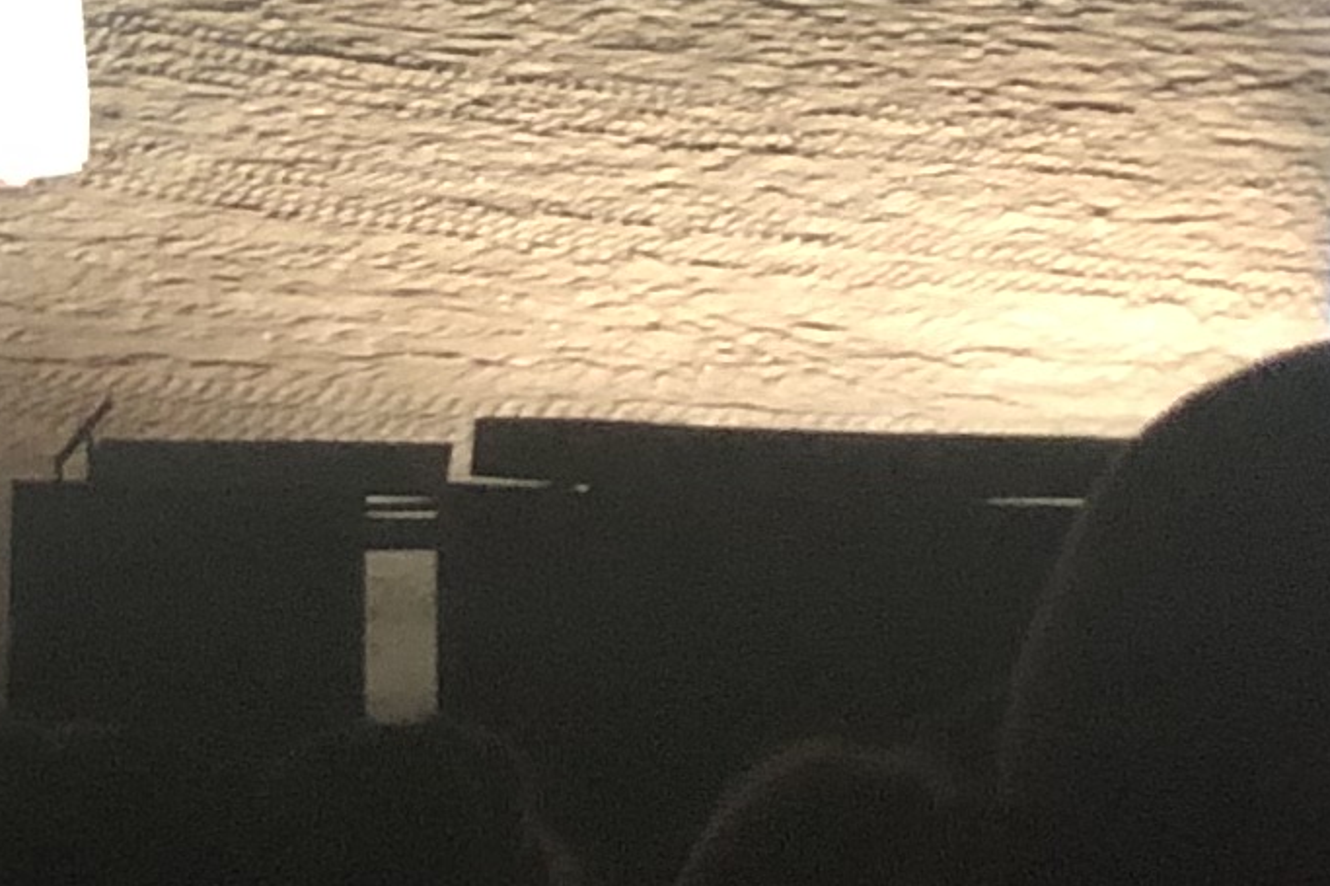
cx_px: -154
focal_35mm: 172
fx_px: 6353
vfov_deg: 7.5
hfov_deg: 11.8
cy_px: -1170
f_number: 1.8
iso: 100
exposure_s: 1/7
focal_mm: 4
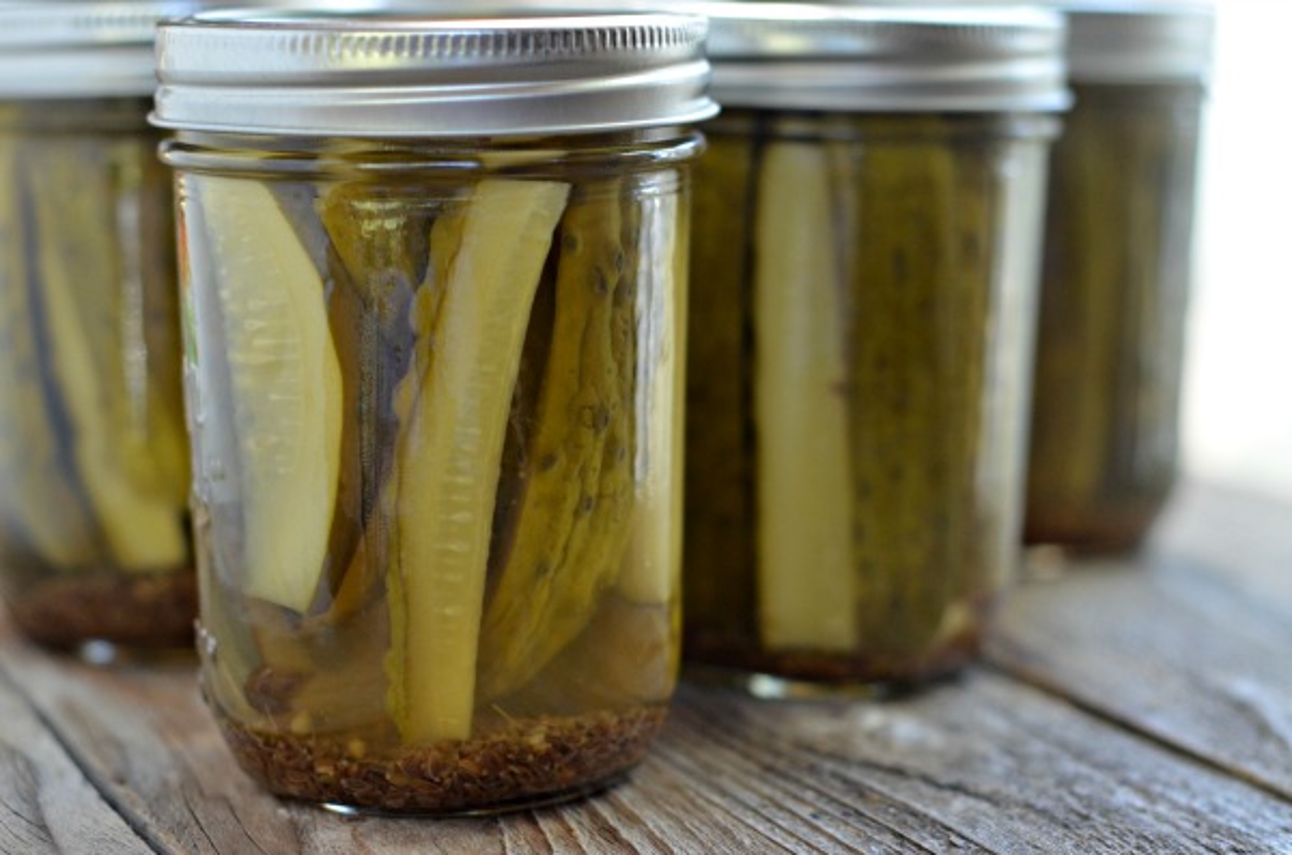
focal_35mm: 75
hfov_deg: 27.1
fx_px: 2685
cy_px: 428
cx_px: 646
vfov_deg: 18.1
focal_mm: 50
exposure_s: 1/60
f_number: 2.8
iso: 640
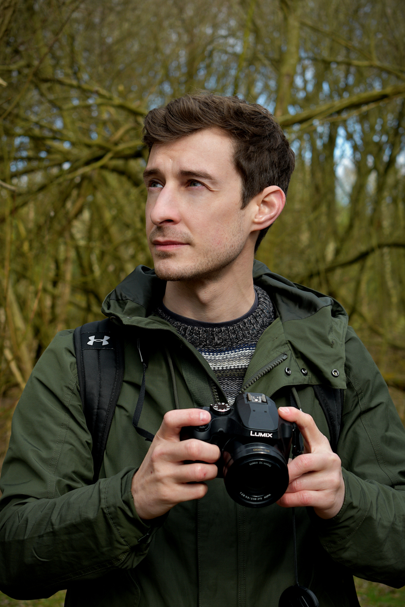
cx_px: 202
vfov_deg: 24.6
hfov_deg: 16.6
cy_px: 304
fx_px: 1392
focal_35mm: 82
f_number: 5.6
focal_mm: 55
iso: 200
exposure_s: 1/160
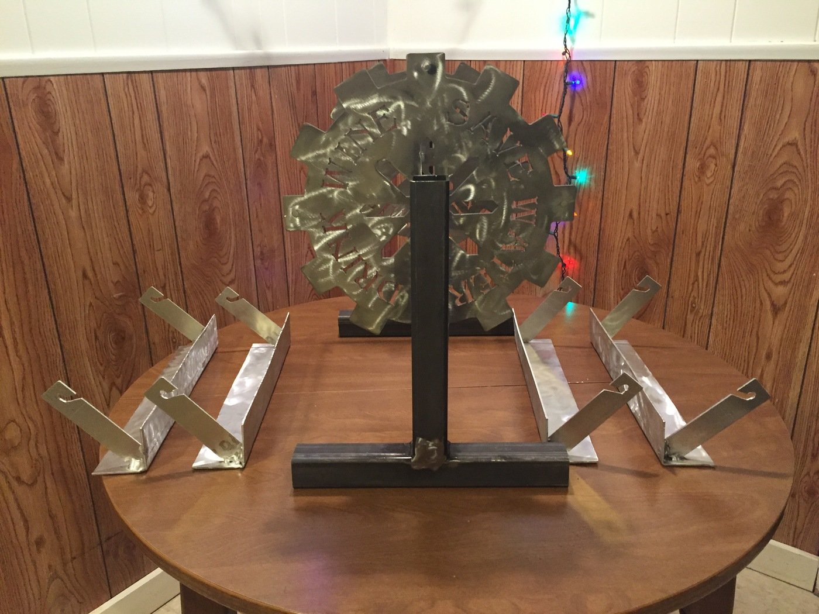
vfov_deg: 48.2
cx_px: 410
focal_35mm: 29
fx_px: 686
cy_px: 307
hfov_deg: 61.7
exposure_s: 1/30
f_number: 2.2
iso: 250
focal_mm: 4.15
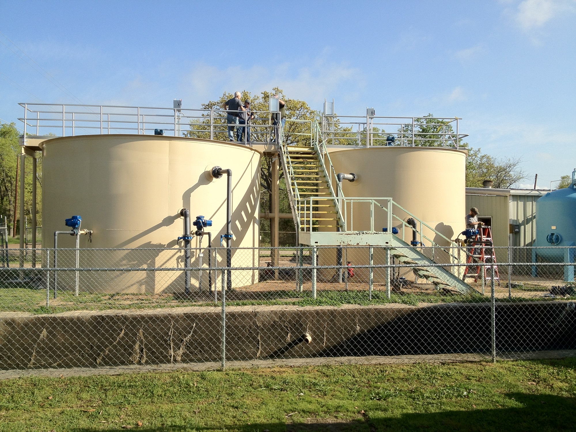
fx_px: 582
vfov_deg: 40.7
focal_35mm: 35
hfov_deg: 52.6
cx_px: 288
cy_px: 216
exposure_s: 1/1346
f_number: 2.4
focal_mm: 4.28
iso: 64
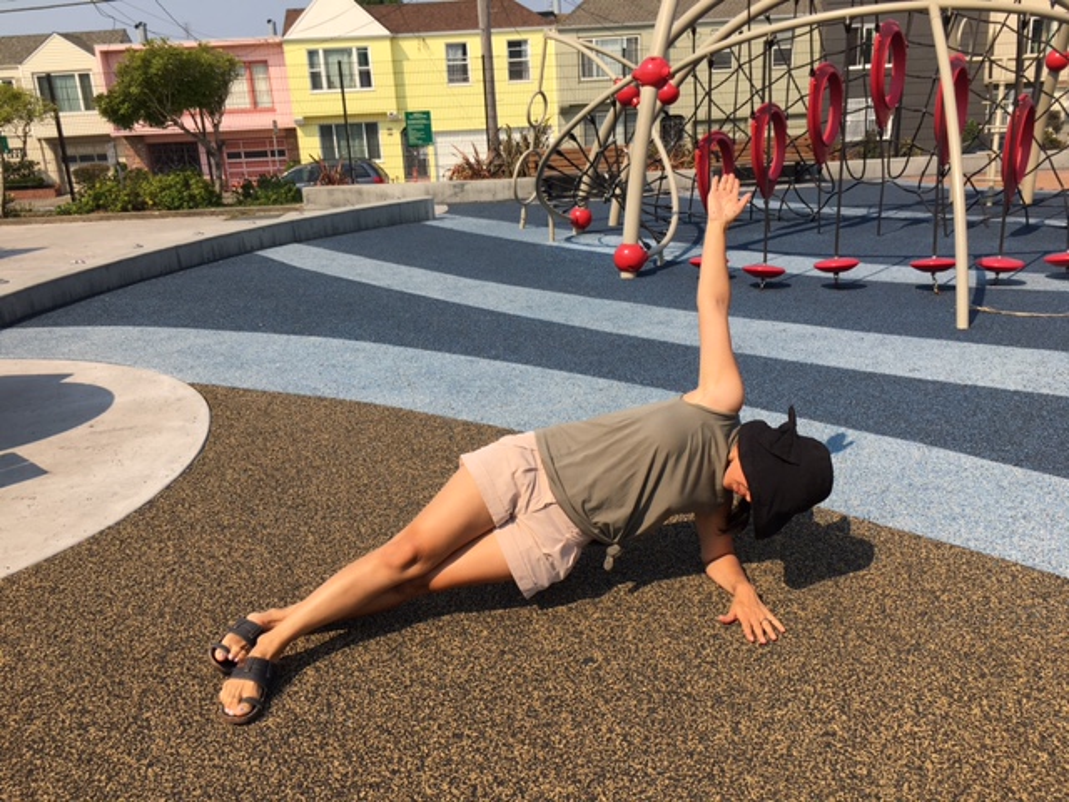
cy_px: 401
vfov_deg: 48.2
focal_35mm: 29
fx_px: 896
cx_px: 534
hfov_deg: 61.7
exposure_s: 1/1570
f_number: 2.2
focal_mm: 4.15
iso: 25
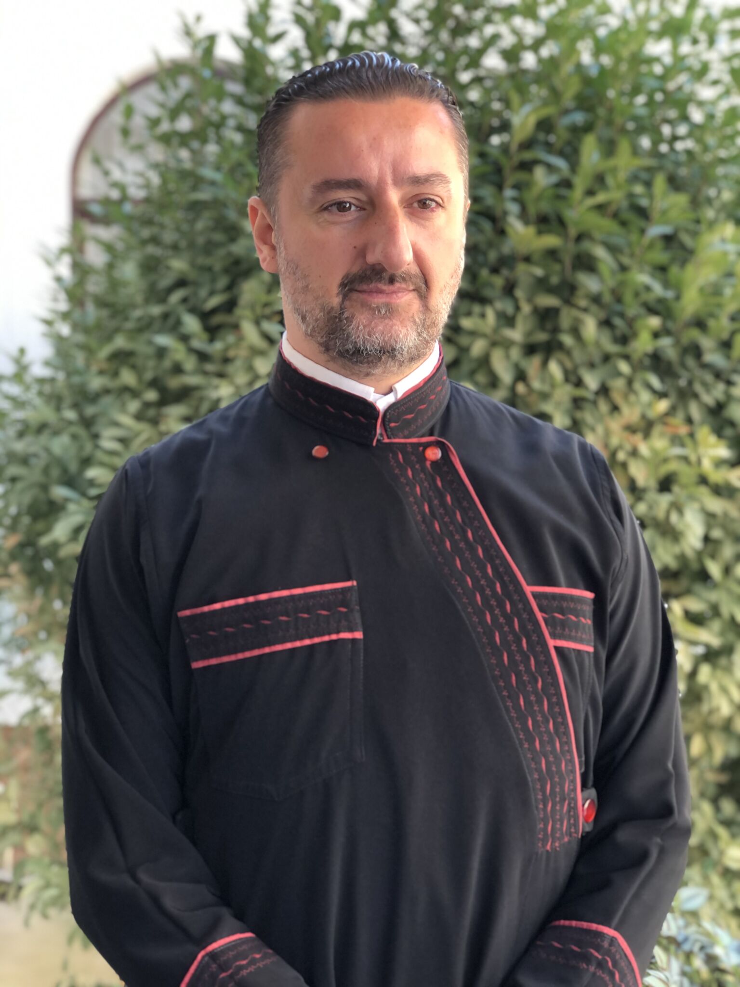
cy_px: 494
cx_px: 370
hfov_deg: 25.7
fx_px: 1625
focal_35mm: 57
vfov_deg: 33.8
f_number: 2.8
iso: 20
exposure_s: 1/30
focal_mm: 6.6
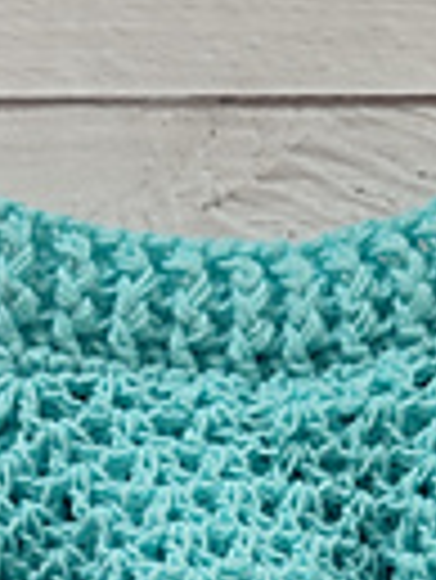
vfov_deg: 18.6
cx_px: 285
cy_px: 872
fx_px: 1559
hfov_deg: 15.9
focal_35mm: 93
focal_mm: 5.89
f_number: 1.89
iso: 682
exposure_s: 1/30
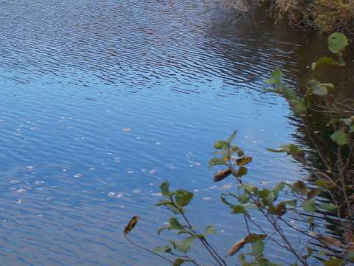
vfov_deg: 13.3
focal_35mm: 108
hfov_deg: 17.3
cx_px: -87
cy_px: -74
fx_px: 1104
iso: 200
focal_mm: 18
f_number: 5.6
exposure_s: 1/400
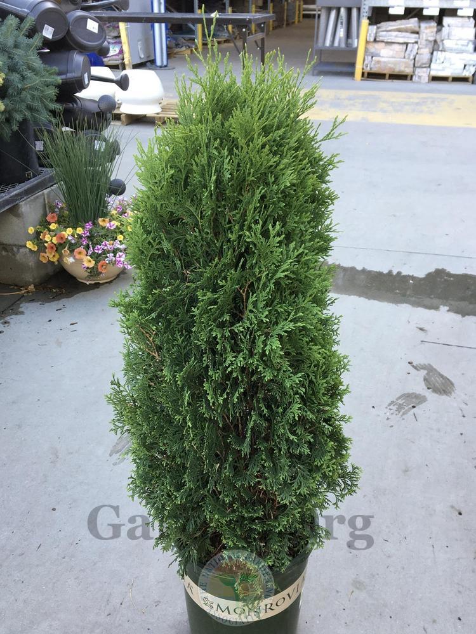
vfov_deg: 61.7
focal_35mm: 29
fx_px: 532
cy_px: 317
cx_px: 238
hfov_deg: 48.2
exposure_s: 1/60
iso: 25
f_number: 2.2
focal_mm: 4.15
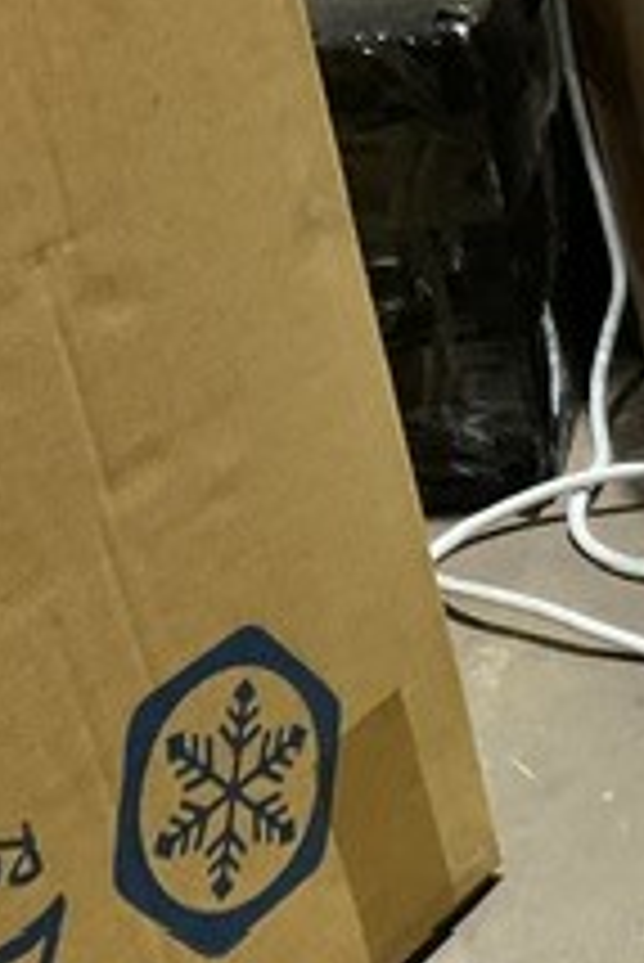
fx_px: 2411
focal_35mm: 90
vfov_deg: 22.3
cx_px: 1193
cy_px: 752
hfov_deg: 13.5
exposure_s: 1/50
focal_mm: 3
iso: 125
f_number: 1.8
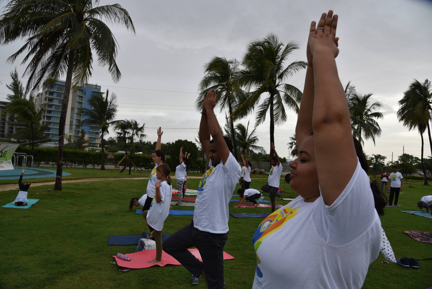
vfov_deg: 53.2
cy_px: 144
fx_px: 288
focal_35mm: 24
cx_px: 216
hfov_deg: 73.7
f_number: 8
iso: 400
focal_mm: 24
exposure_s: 1/250
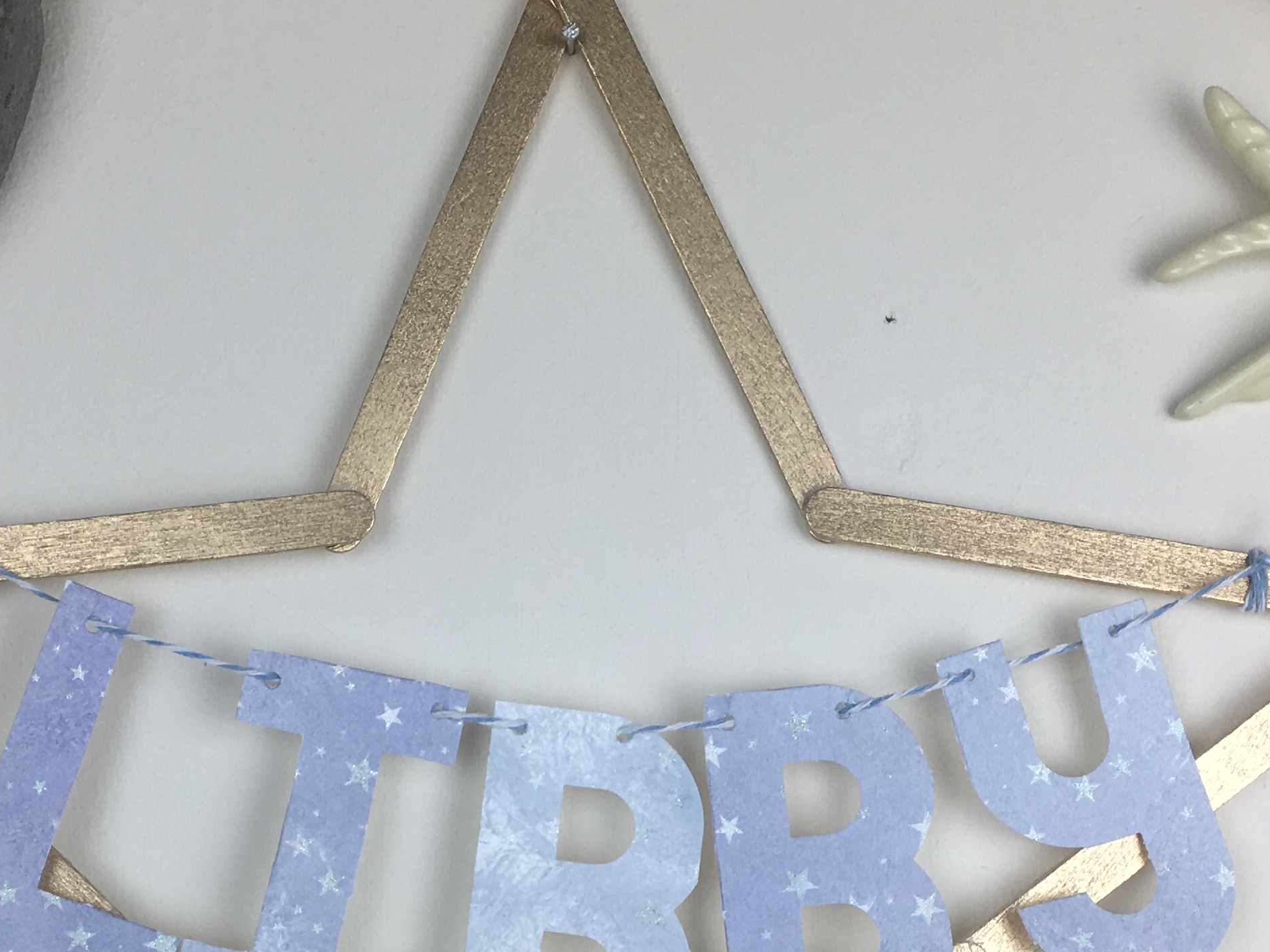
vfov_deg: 23.0
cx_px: 487
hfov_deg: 31.1
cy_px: 866
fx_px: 2274
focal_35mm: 62
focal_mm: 4.15
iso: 25
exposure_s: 1/129
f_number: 2.2
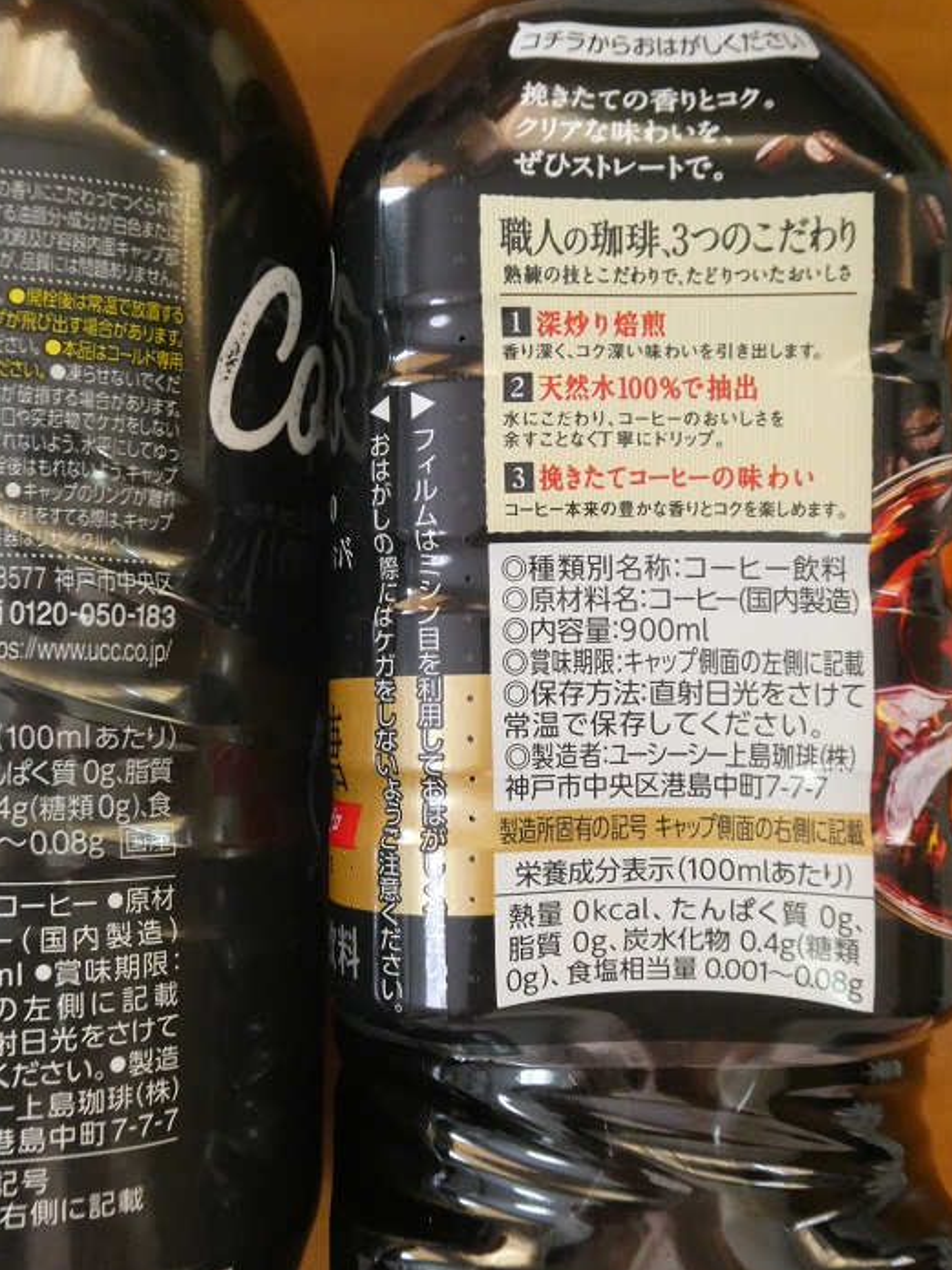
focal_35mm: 43
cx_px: 375
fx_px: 1577
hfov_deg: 33.5
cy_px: 638
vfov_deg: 43.9
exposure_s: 1/80
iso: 500
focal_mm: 6.3
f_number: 3.7
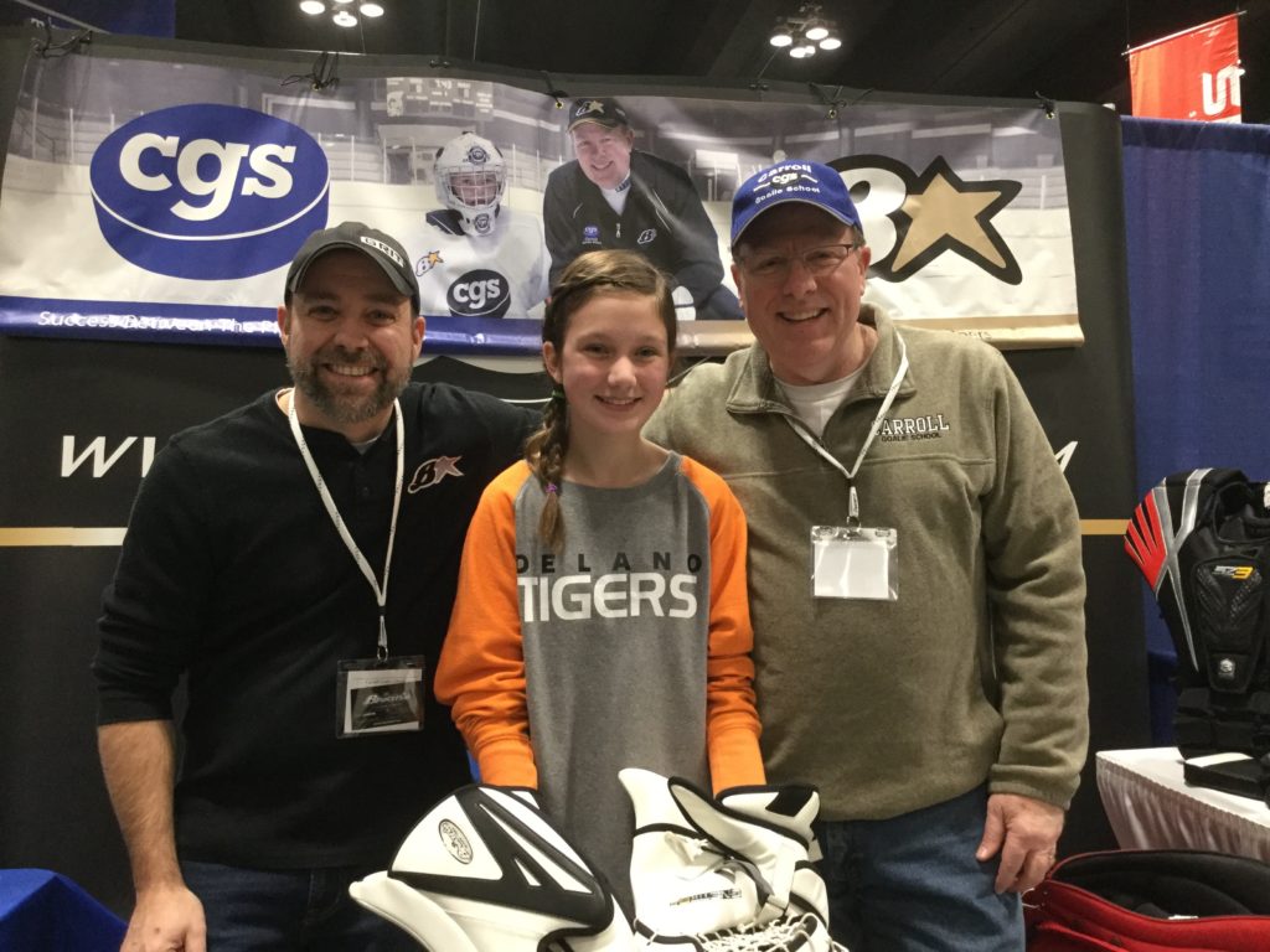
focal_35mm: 31
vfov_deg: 45.4
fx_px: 1137
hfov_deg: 58.4
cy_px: 476
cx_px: 635
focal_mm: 3.3
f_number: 2.4
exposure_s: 1/30
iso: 125
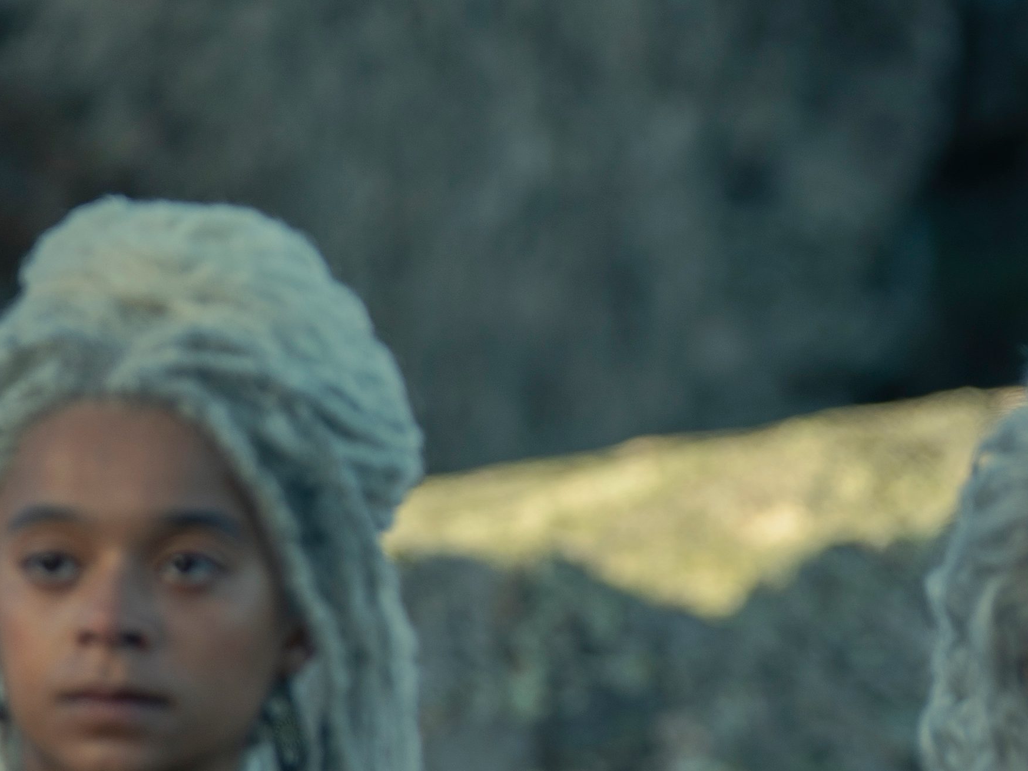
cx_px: 1266
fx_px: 11970
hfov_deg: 4.9
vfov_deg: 3.7
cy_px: 1008
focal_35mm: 403
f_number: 2.8
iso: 100
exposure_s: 1/400
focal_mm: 122
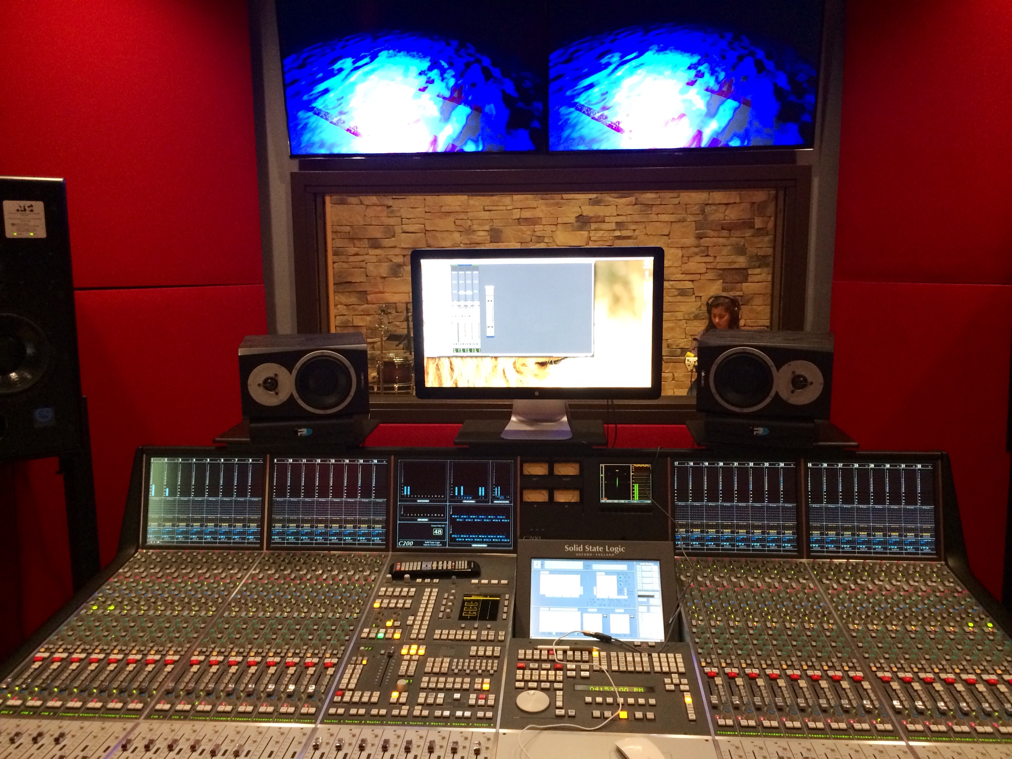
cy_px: 380
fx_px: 877
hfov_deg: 60.0
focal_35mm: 30
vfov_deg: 46.8
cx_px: 506
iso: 320
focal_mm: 4.12
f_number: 2.2
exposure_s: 1/24
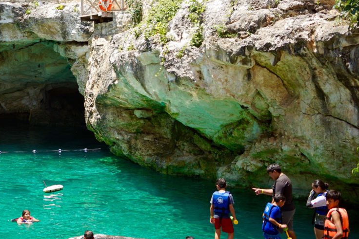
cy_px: 61
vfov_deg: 18.6
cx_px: 27
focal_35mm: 73
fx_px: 728
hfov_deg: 26.6
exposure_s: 1/800
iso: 100
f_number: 2.8
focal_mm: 35
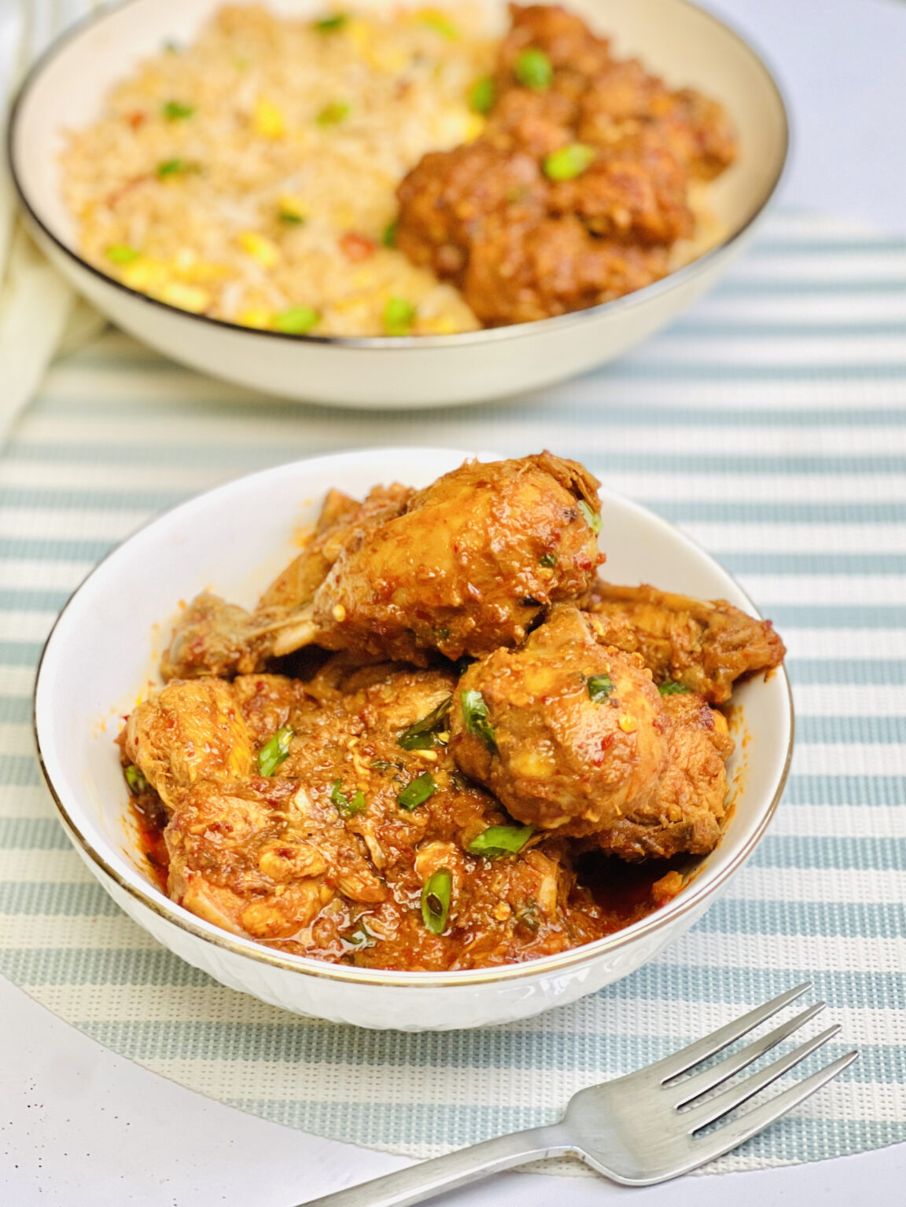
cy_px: 604
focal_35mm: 77
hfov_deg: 19.1
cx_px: 453
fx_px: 2687
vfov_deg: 25.3
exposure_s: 1/121
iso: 160
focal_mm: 9
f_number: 2.8
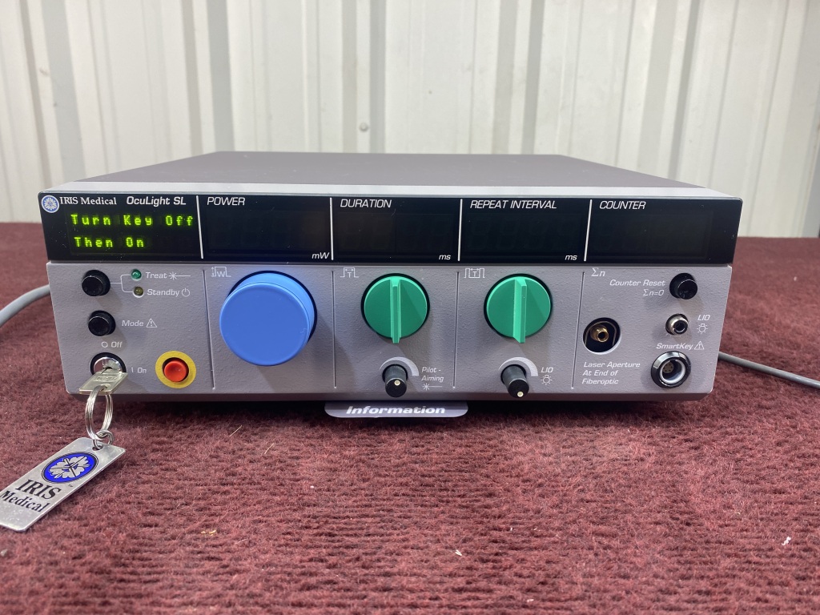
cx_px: 410
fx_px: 616
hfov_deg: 67.3
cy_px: 308
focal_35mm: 26
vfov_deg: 53.1
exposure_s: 1/60
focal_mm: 4.25
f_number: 1.8
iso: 64
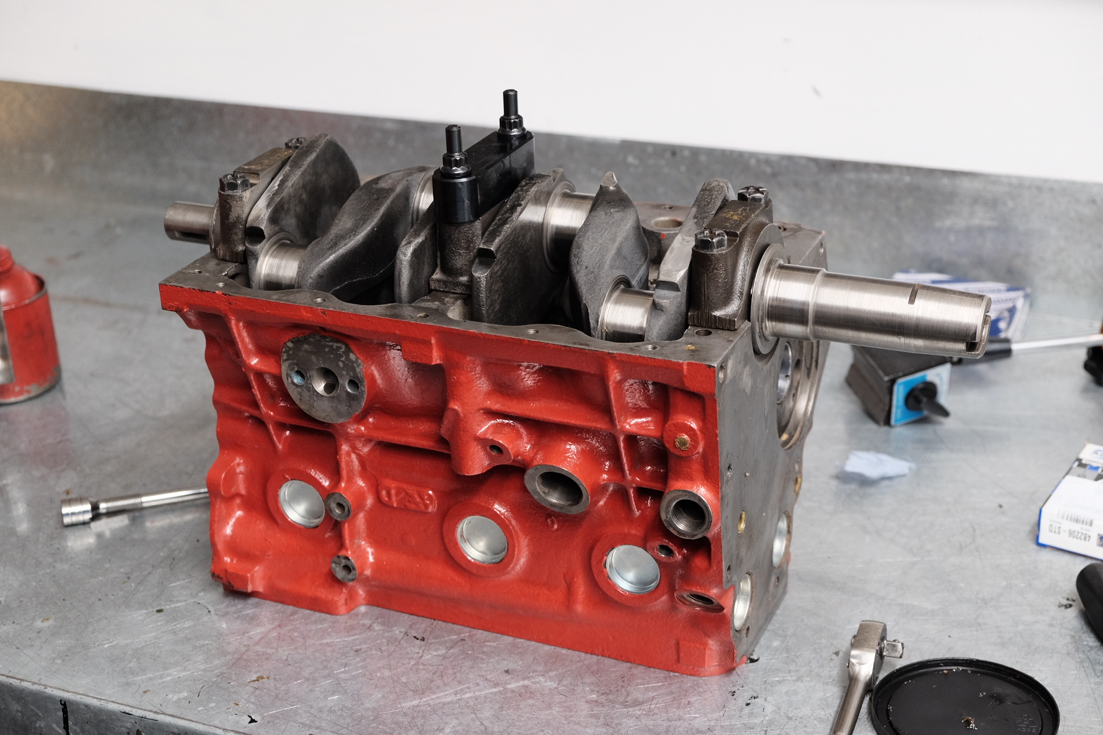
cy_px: 368
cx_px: 552
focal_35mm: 56
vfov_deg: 24.2
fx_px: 1716
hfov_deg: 35.6
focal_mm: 37.4
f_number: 3.6
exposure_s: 1/28
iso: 800
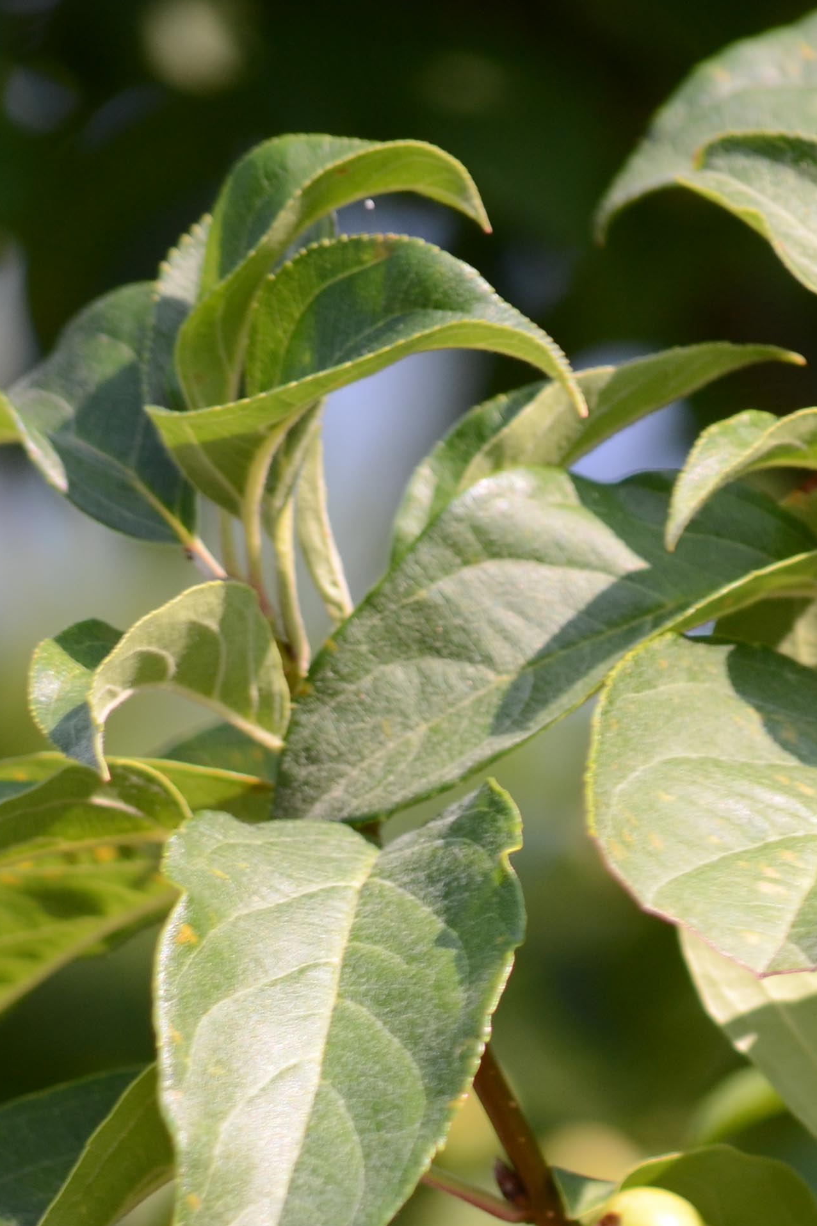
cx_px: 740
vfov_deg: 2.9
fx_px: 24585
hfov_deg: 1.9
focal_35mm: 722
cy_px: 1357
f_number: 5.6
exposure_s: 1/160
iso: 110
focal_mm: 200
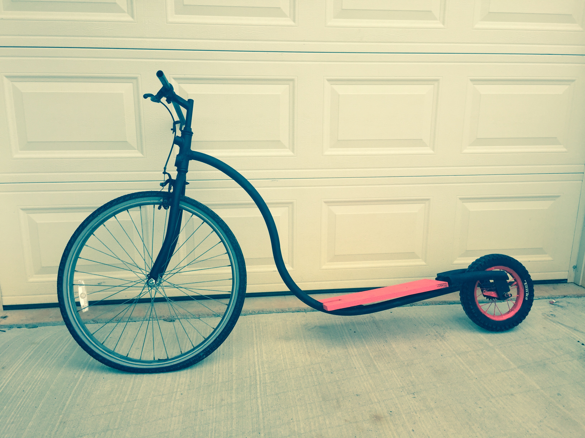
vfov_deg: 48.2
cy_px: 219
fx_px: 490
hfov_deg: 61.7
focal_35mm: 29
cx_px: 292
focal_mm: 4.15
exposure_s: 1/120
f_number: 2.2
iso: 32
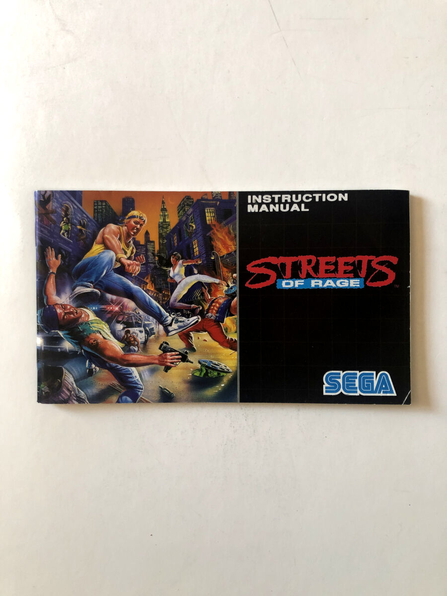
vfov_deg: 63.4
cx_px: 224
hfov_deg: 49.7
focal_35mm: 28
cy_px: 298
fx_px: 482
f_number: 1.8
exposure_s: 1/16
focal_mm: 3.99
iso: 64
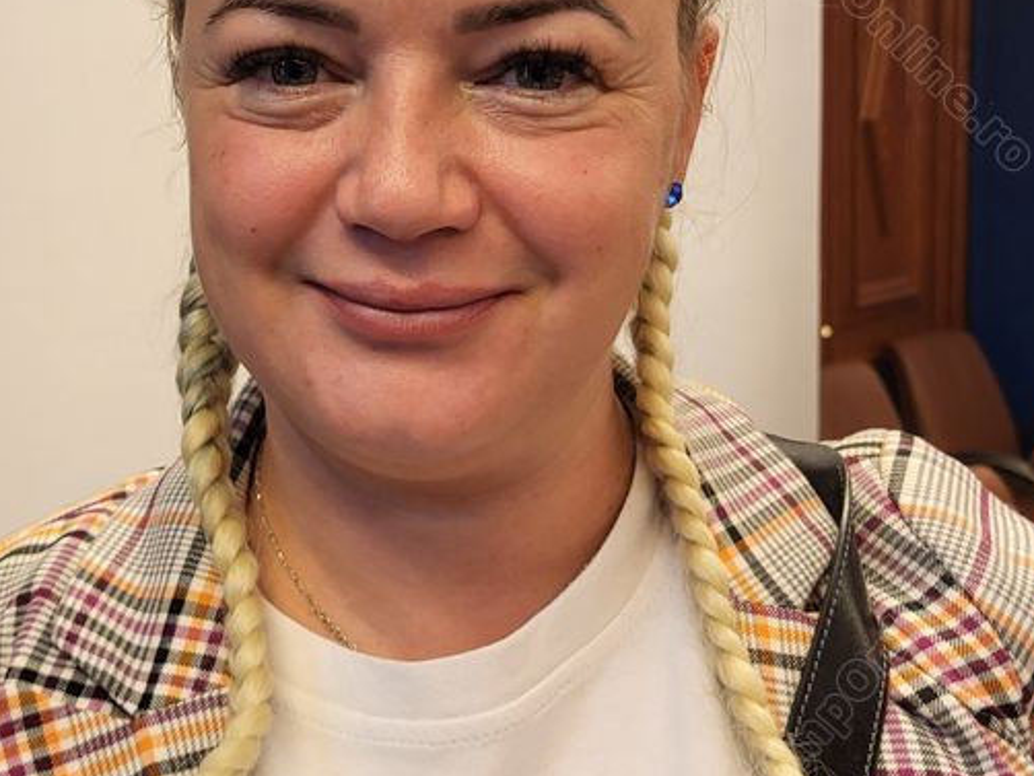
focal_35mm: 53
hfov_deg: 35.6
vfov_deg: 27.5
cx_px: 307
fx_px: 1584
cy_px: 336
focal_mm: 5.4
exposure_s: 1/50
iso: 200
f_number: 1.8
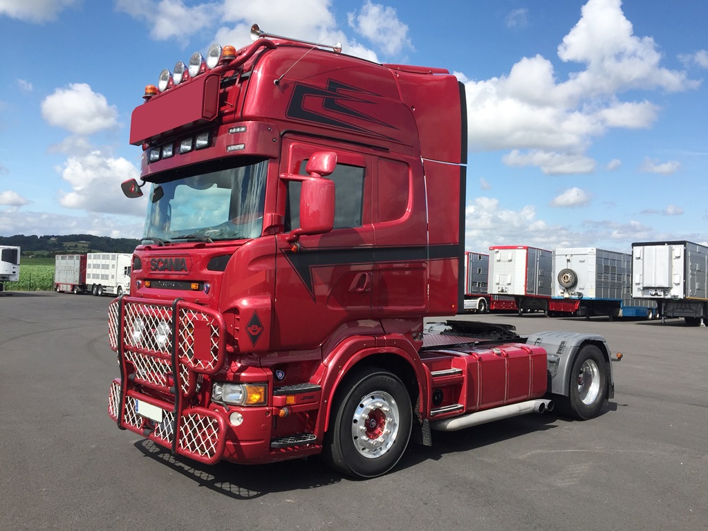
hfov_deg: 61.7
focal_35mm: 29
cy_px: 266
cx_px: 354
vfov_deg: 48.2
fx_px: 593
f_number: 2.2
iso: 32
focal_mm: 4.15
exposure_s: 1/1883
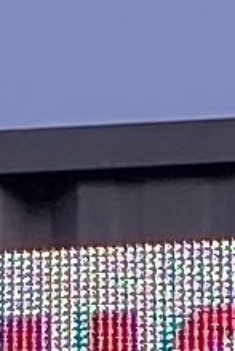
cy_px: 838
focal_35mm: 205
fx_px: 2004
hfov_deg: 6.6
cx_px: -138
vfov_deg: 9.0
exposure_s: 1/120
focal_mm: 4.25
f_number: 1.8
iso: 100
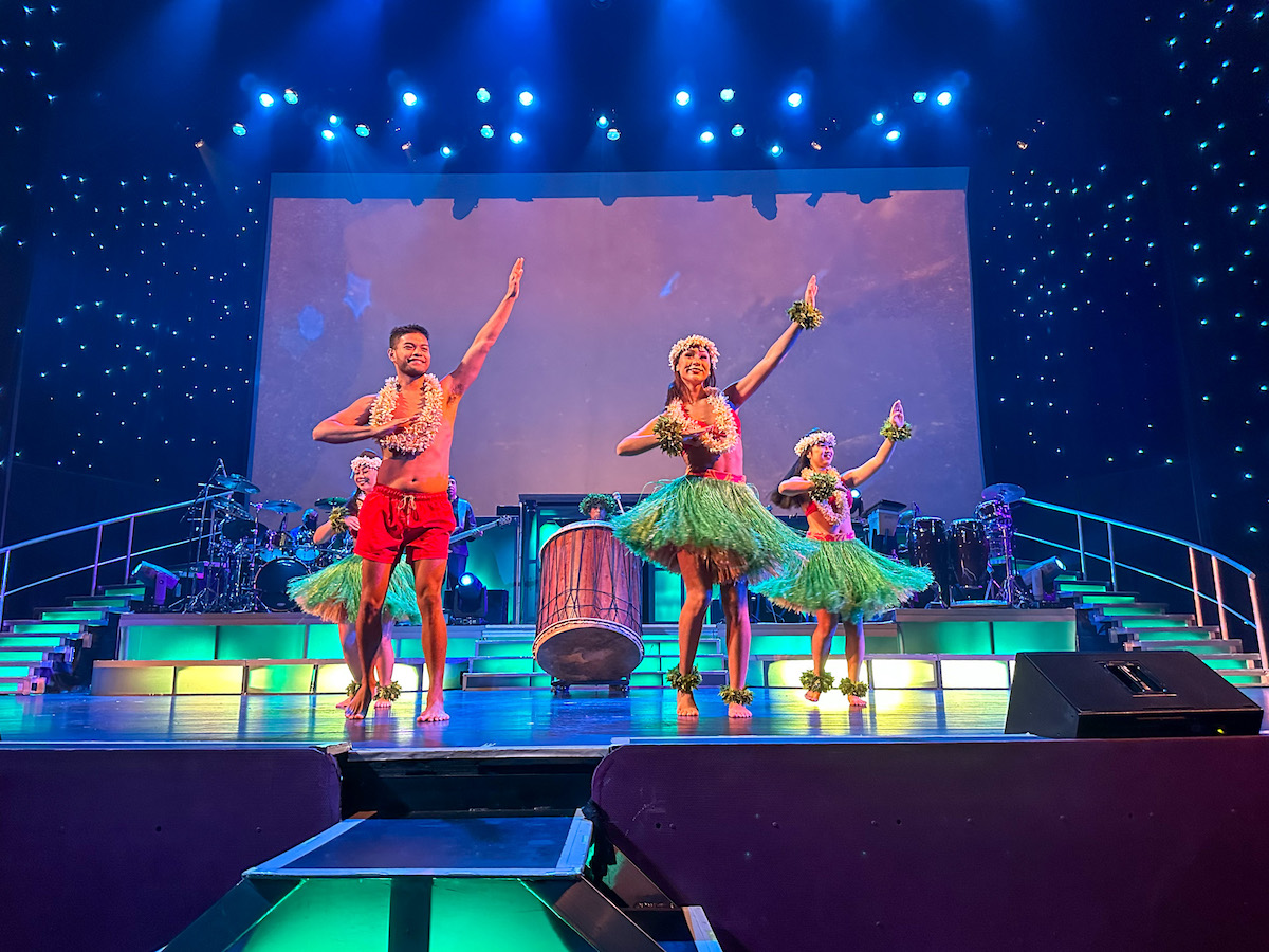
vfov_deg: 56.8
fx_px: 880
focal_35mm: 24
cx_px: 634
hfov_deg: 71.6
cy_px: 476
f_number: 1.8
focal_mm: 6.86
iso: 640
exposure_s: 1/60
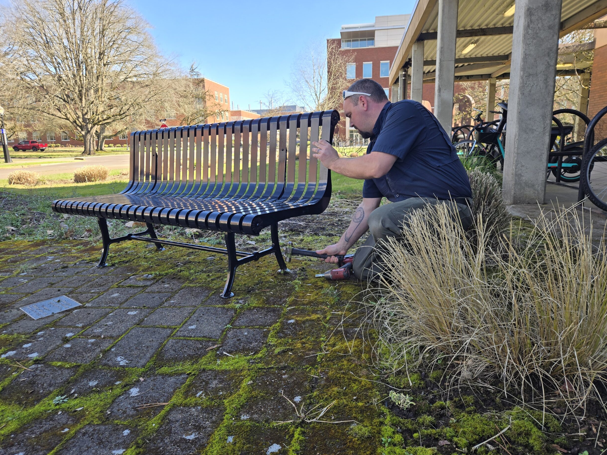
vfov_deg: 56.8
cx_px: 302
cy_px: 228
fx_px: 421
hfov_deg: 71.6
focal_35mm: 24
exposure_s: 1/523
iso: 25
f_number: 1.8
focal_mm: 5.4
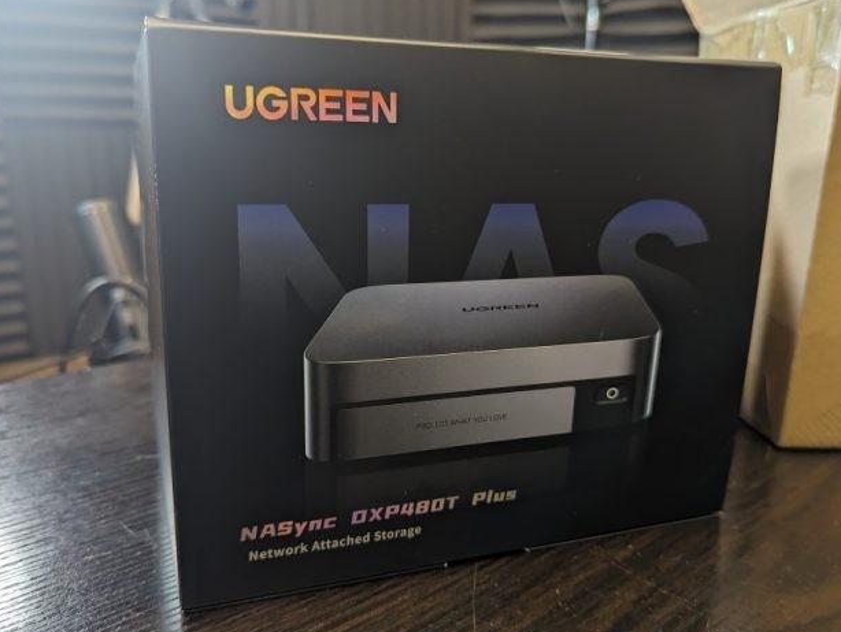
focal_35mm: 30
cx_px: 423
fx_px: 730
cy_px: 346
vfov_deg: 46.8
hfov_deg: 59.9
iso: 249
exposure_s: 1/90
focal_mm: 6.81
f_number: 1.85
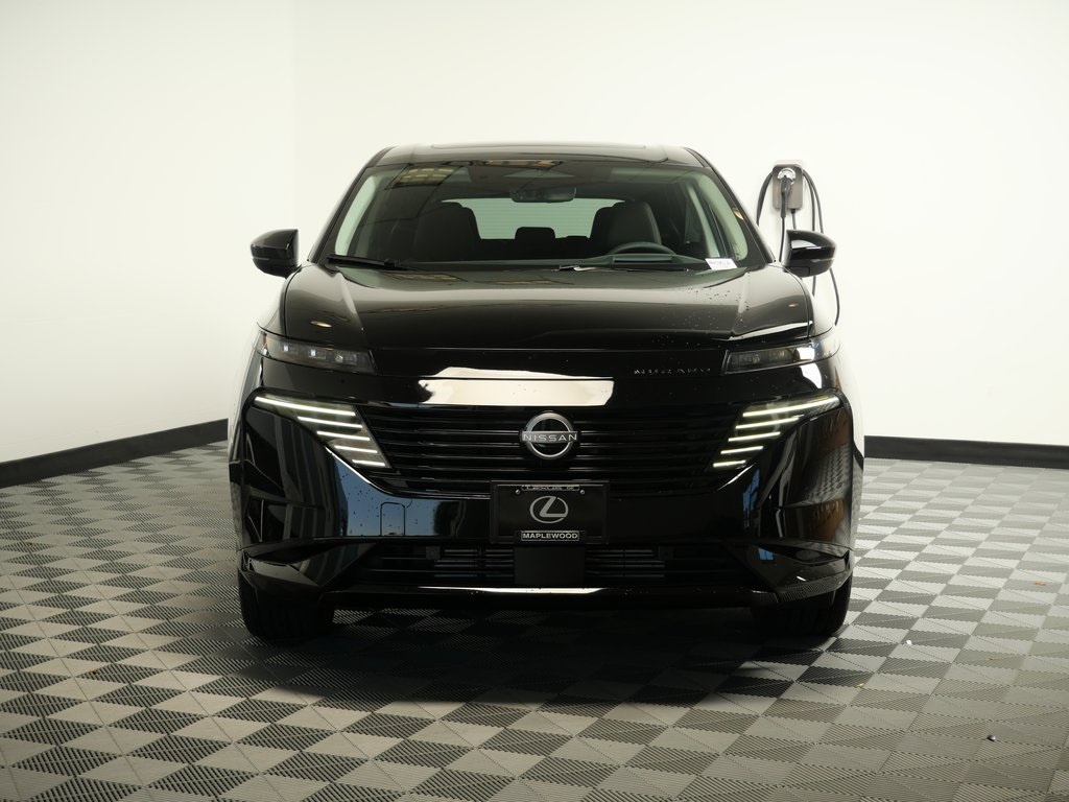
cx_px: 534
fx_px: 1544
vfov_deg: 29.1
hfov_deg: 38.2
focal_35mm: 50
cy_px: 401
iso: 250
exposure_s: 1/250
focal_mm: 25
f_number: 4.5
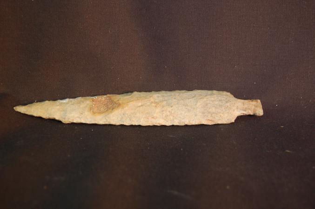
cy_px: 104
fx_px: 446
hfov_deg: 38.9
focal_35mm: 51
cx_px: 158
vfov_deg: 26.4
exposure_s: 1/6
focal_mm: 34
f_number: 4.5
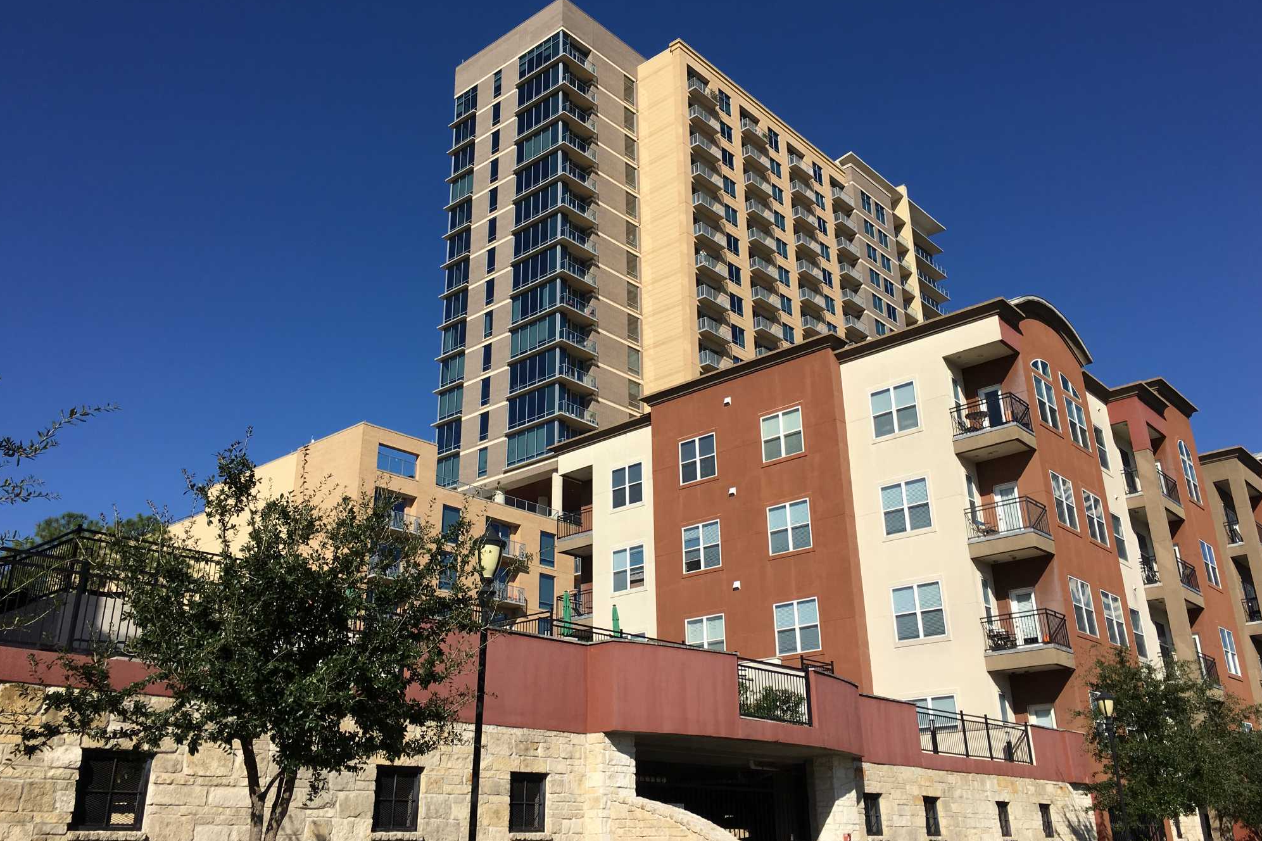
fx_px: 1086
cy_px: 388
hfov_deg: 60.3
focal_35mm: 31
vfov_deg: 42.3
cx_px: 640
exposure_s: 1/2849
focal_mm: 4.15
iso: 25
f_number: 2.2
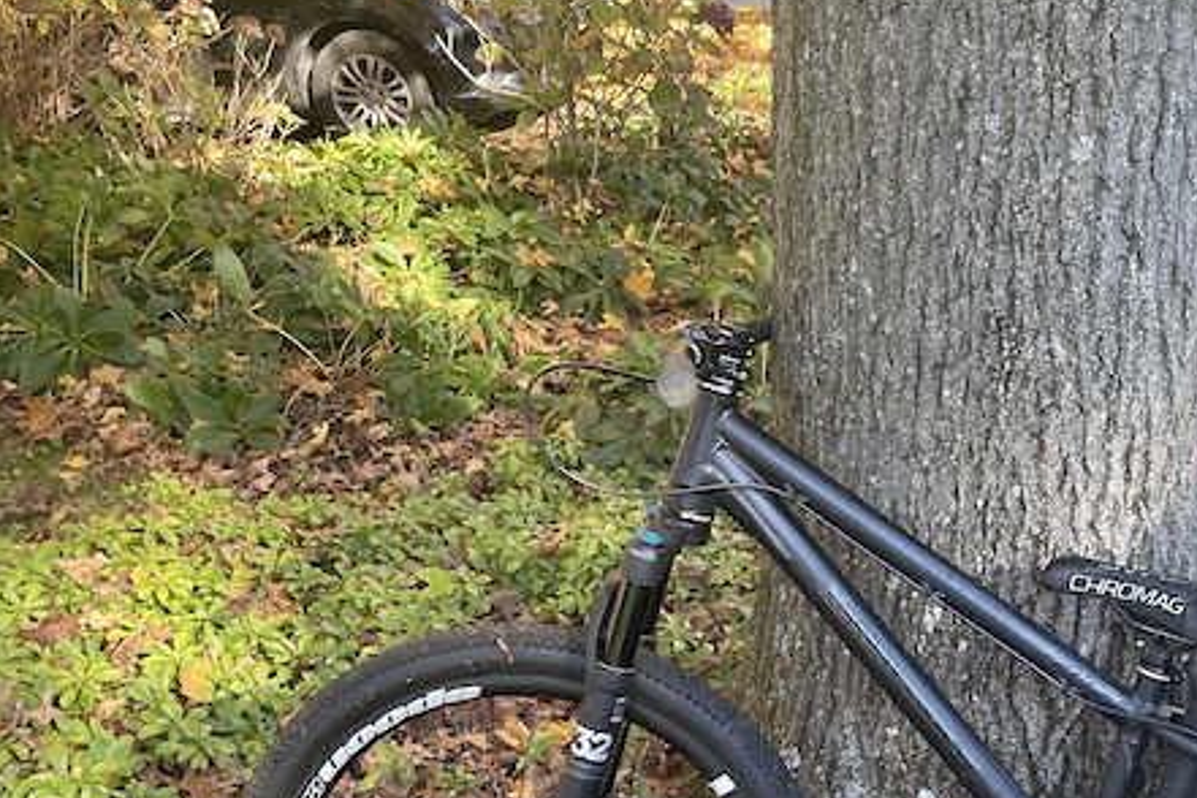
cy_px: 646
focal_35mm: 49
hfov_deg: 38.5
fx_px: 1629
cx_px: 993
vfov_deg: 27.0
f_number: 1.6
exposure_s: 1/121
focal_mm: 4.2
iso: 50
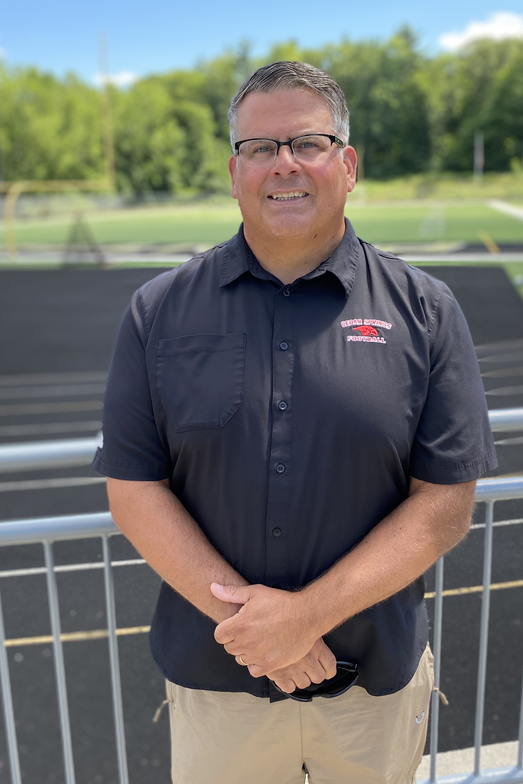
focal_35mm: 37
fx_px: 806
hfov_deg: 35.9
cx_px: 268
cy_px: 396
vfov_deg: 51.9
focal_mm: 4.25
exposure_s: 1/391
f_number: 1.8
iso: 32
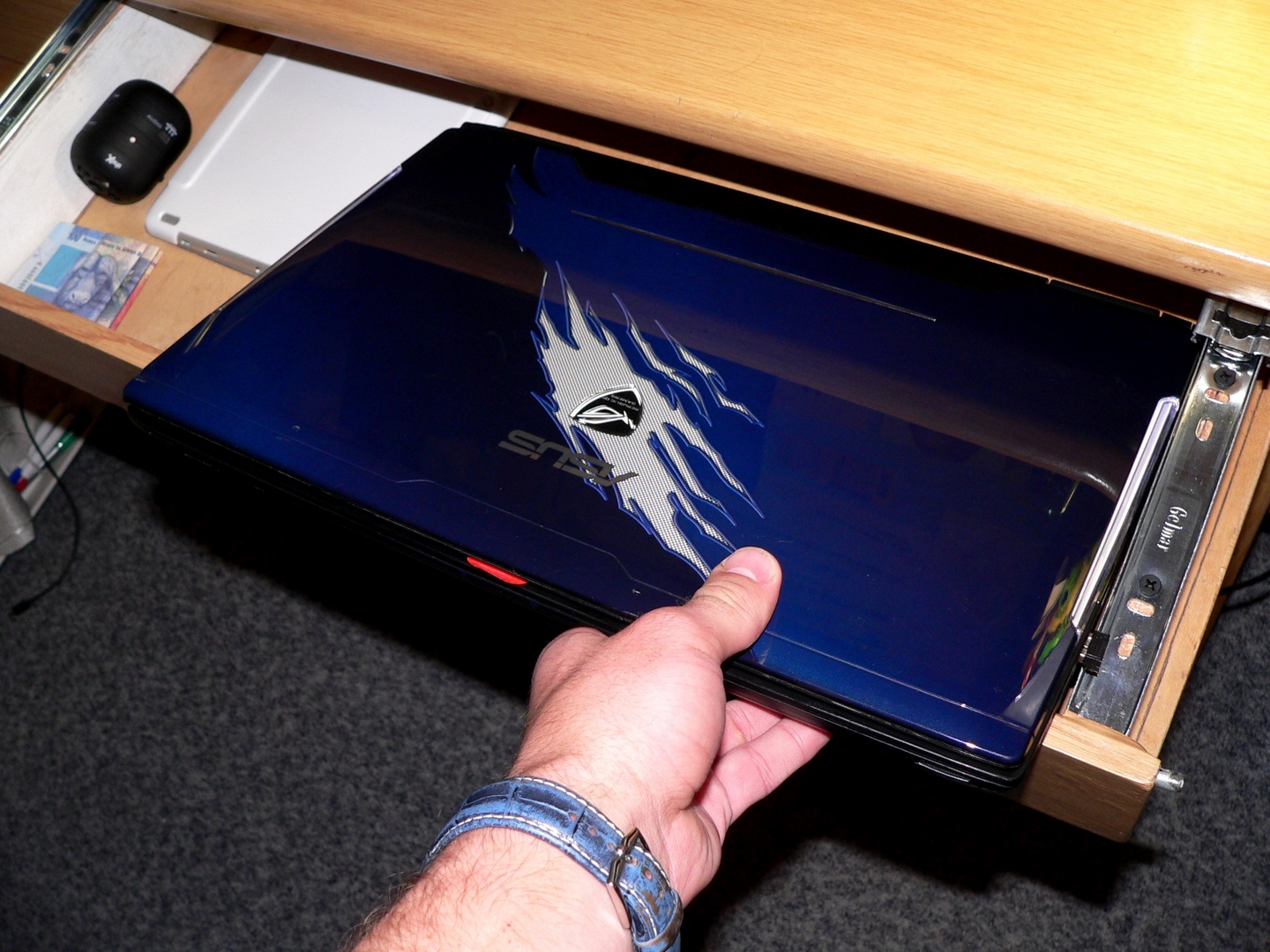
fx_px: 1321
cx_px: 635
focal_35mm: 36
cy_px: 476
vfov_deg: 39.7
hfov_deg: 51.4
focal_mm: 6
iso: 100
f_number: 2.8
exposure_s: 1/30
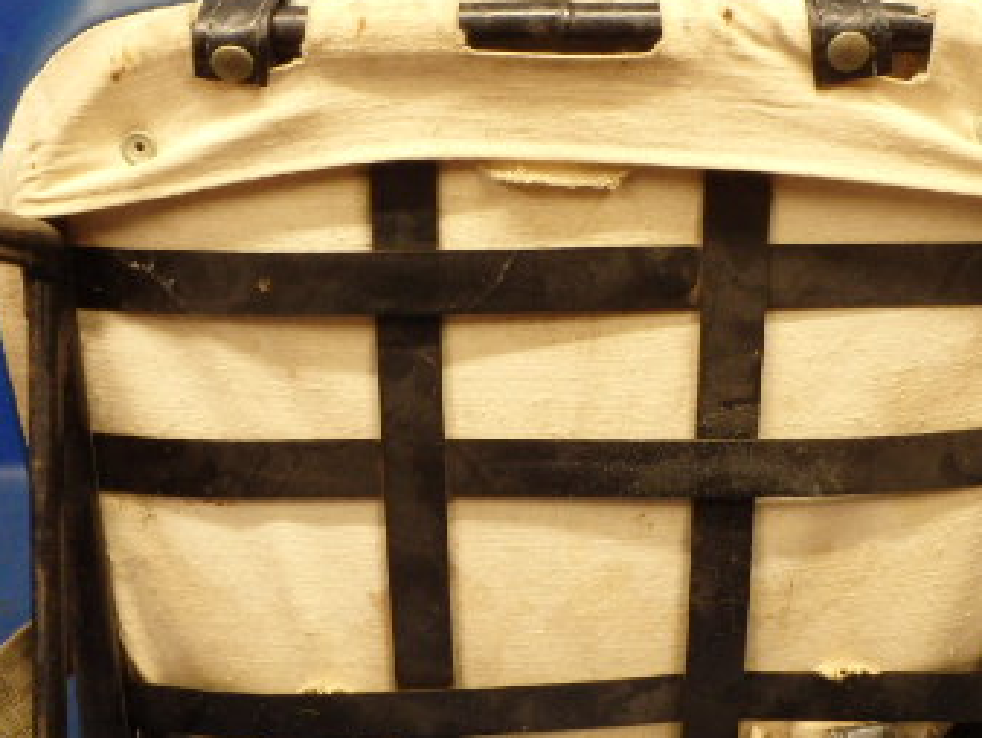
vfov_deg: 27.5
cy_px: 447
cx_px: 552
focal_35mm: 53
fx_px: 1505
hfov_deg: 36.1
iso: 500
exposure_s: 1/30
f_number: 3.9
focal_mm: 5
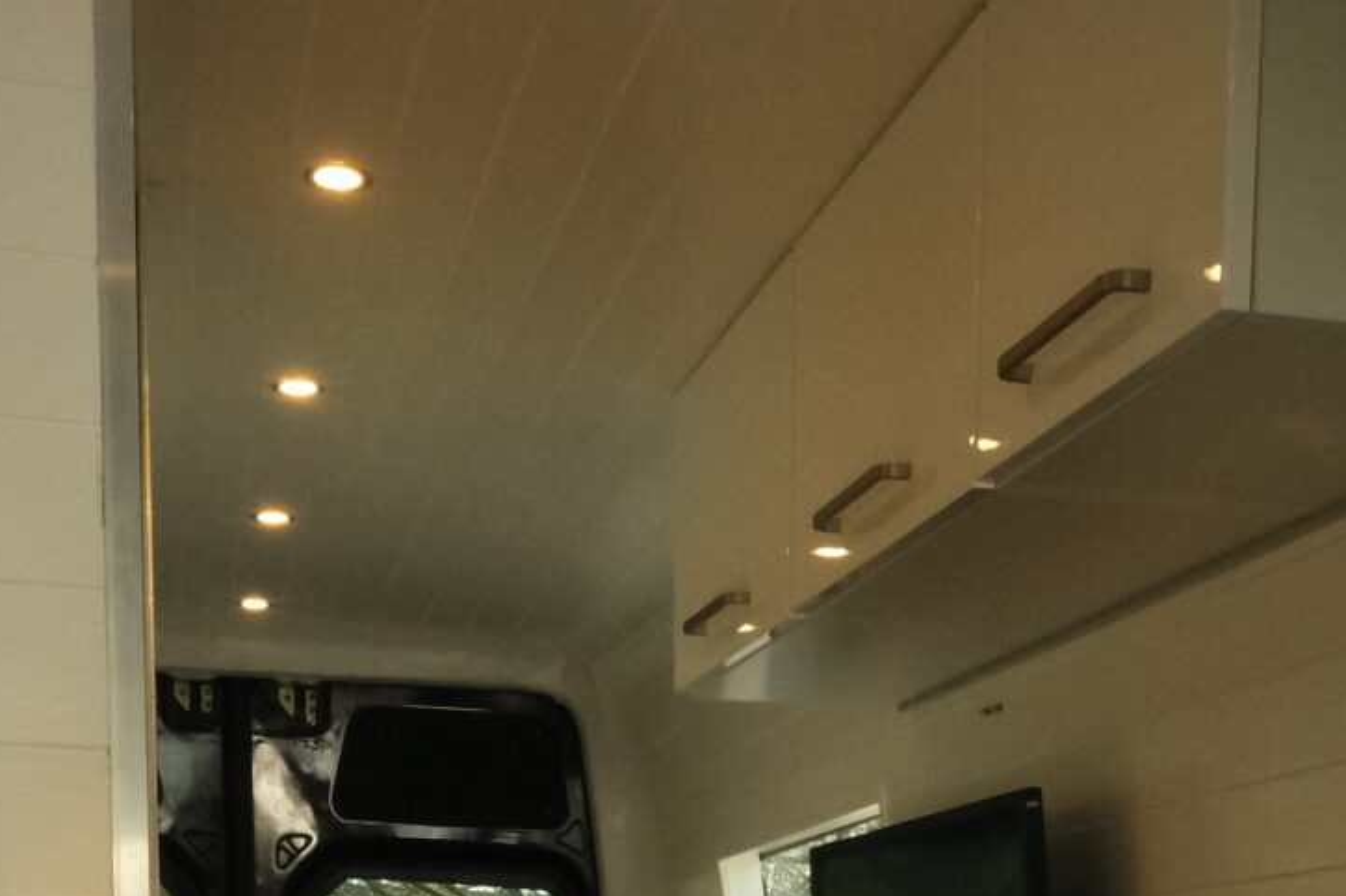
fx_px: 1981
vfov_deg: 21.7
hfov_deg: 37.5
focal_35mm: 53
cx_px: 670
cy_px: 1314
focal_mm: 10
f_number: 16
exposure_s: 1/15
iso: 2500
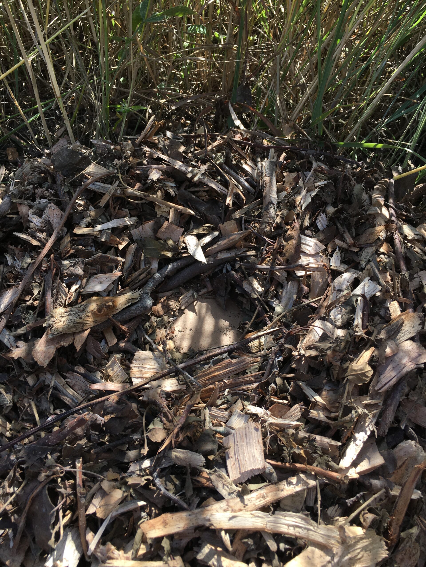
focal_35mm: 29
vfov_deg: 61.7
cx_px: 213
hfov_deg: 48.2
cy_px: 284
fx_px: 476
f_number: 2.2
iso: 25
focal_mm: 4.15
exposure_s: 1/506
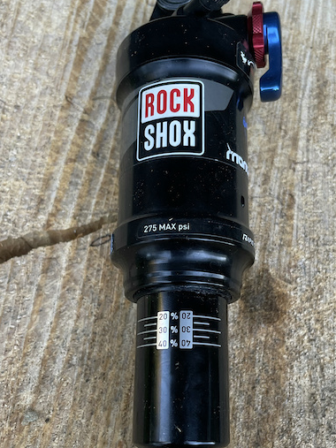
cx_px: 186
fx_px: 531
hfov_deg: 35.1
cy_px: 262
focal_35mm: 41
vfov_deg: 45.6
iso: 125
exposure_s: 1/121
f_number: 1.6
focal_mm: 4.2
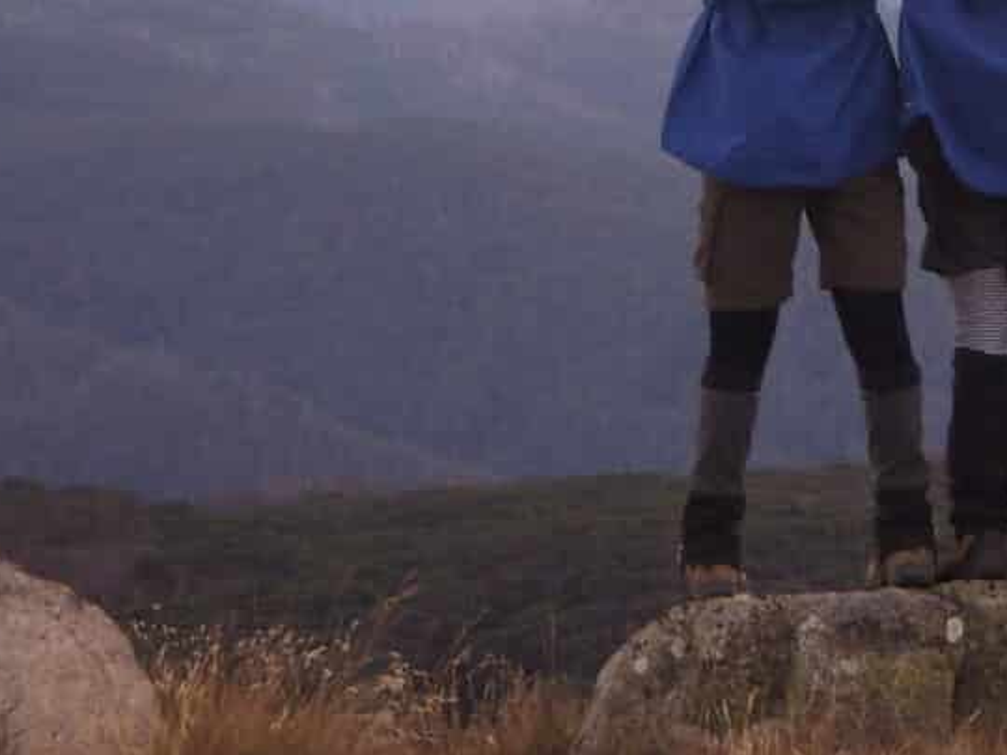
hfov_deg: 6.4
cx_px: 895
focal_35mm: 307
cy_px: -91
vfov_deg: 4.8
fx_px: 8931
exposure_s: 1/100
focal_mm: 18.9
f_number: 5.9
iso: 64
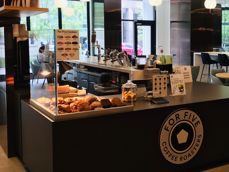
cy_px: 68
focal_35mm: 50
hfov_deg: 37.7
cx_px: 156
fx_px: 331
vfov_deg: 29.0
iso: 25
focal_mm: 4.15
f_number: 2.2
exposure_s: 1/40
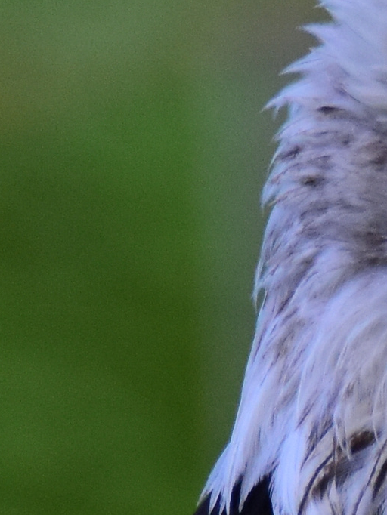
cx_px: 549
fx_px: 15299
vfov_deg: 1.9
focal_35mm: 1027
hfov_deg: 1.4
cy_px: 242
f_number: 5.6
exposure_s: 1/320
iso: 800
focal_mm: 300
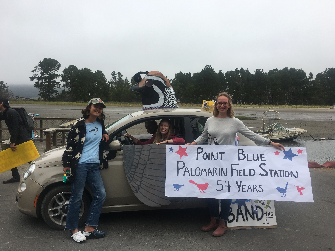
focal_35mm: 29
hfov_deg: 61.7
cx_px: 168
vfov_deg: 48.2
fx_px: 281
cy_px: 126
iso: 25
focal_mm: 4.15
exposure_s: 1/1508
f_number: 2.2
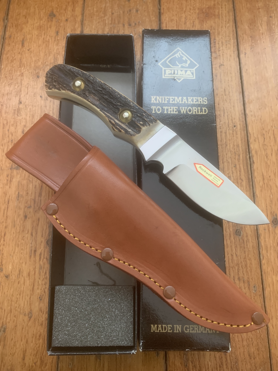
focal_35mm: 26
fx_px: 278
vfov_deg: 67.3
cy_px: 186
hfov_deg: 53.1
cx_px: 139
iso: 400
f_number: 1.8
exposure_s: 1/58
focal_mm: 4.25
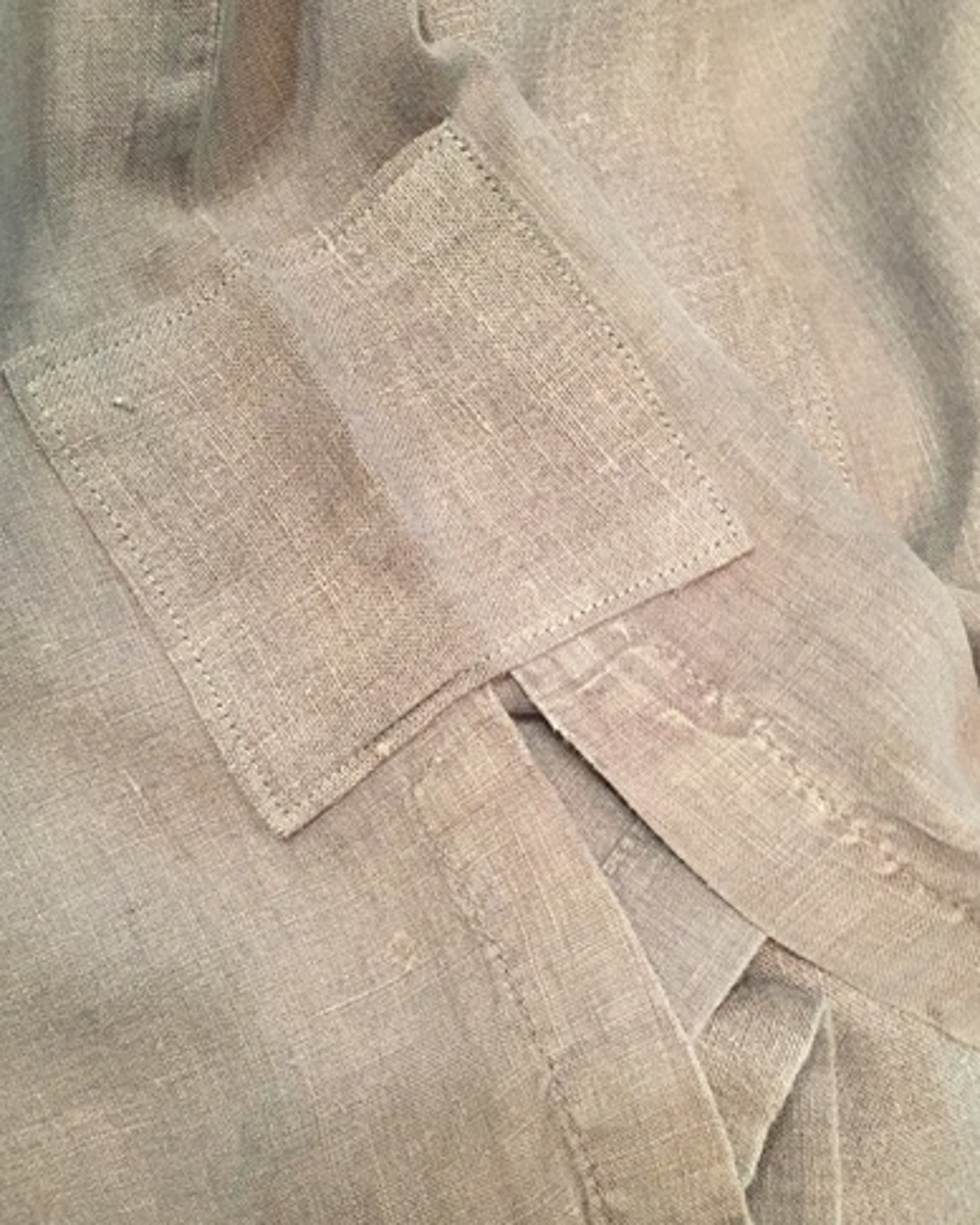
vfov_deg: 51.5
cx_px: 525
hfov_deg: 42.2
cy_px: 667
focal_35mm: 35
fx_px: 1269
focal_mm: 4.15
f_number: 2.2
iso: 250
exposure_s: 1/30
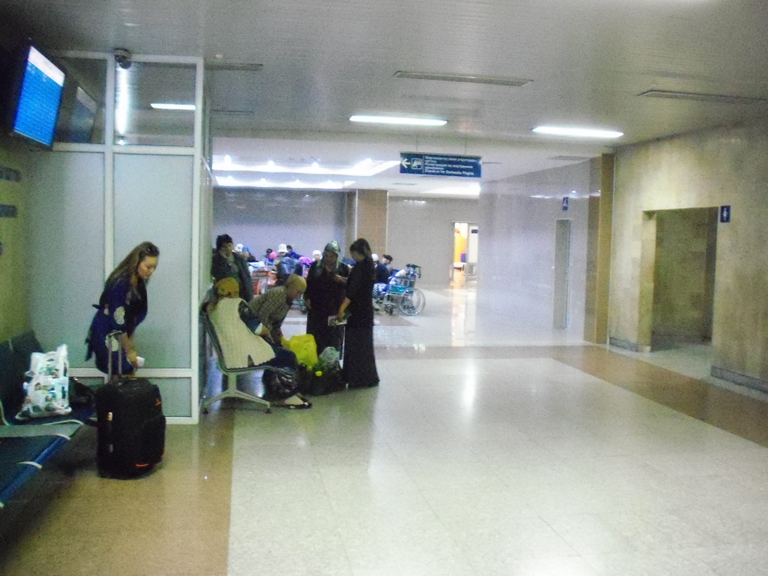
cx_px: 384
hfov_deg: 49.0
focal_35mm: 38
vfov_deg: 37.7
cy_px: 288
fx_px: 843
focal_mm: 6.3
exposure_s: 1/10
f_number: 3.5
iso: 1600
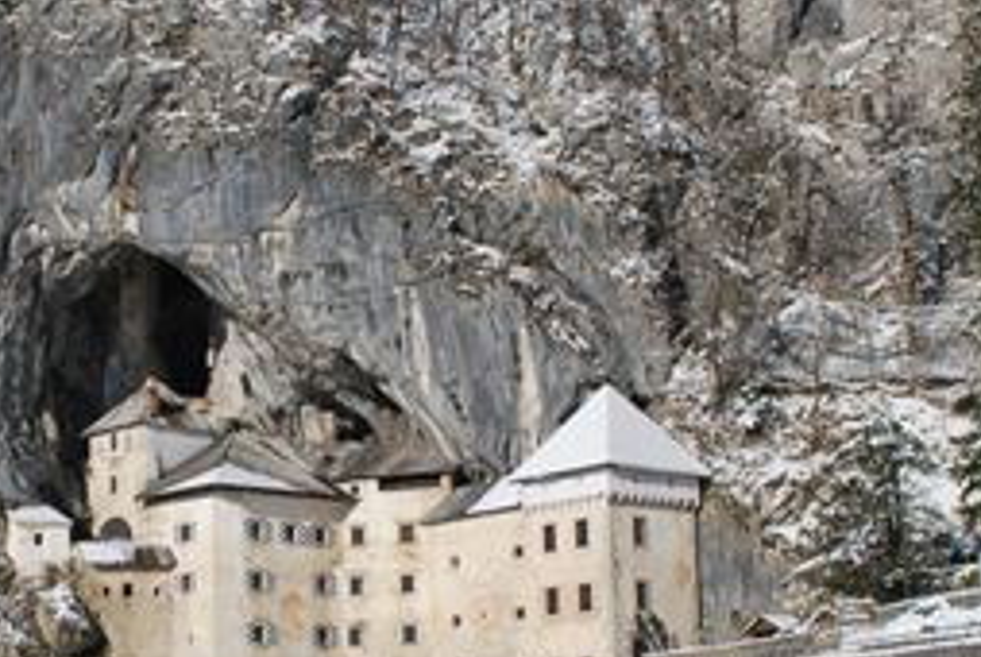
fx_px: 1746
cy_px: 497
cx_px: 259
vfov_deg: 21.1
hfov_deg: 30.9
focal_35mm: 64
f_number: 10
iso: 200
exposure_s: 1/200
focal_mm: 18
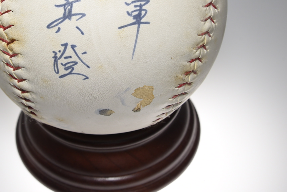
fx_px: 702
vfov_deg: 15.4
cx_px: 91
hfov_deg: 23.0
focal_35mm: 88
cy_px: 36
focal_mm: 50
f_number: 8
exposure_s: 1/30
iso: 125
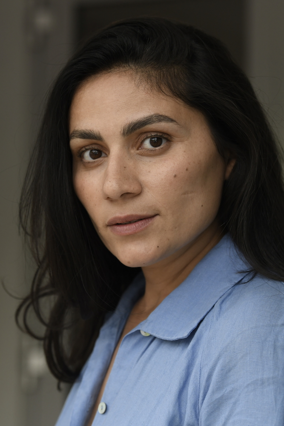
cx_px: 142
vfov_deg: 20.0
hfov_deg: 13.4
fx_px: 1206
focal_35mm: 102
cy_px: 213
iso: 800
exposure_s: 1/320
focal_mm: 102
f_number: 4.5
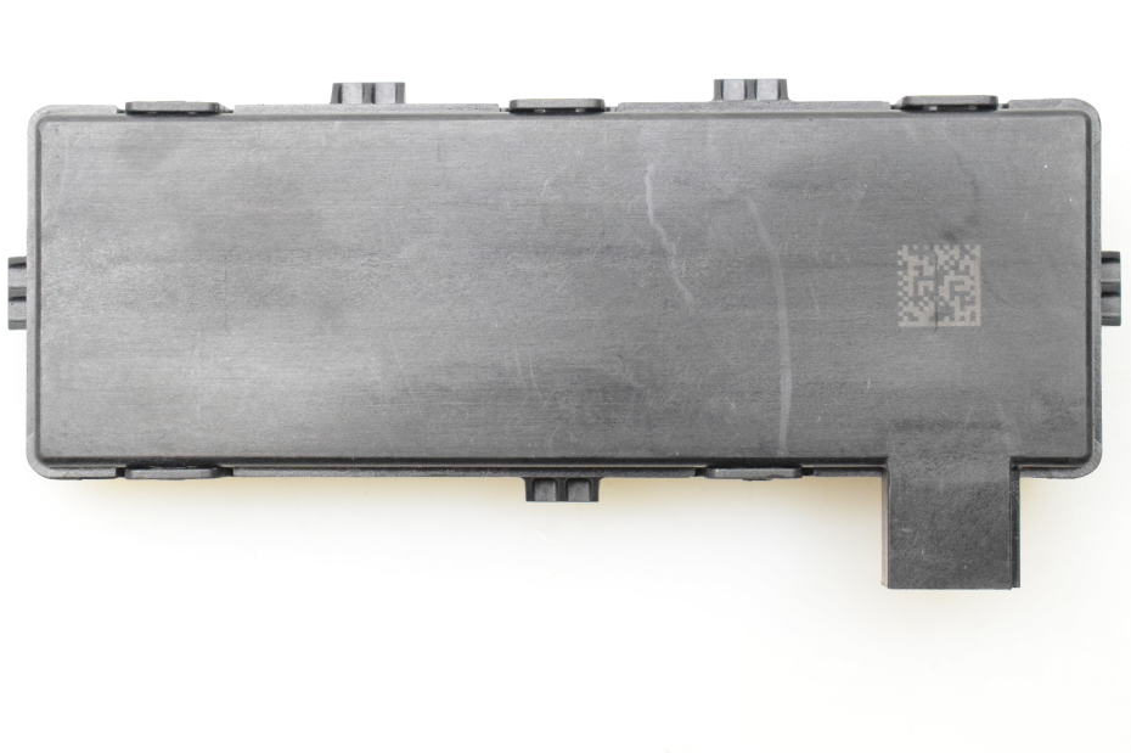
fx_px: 2386
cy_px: 352
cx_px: 546
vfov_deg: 17.9
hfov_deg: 26.7
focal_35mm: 76
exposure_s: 1/320
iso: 6400
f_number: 9
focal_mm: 46
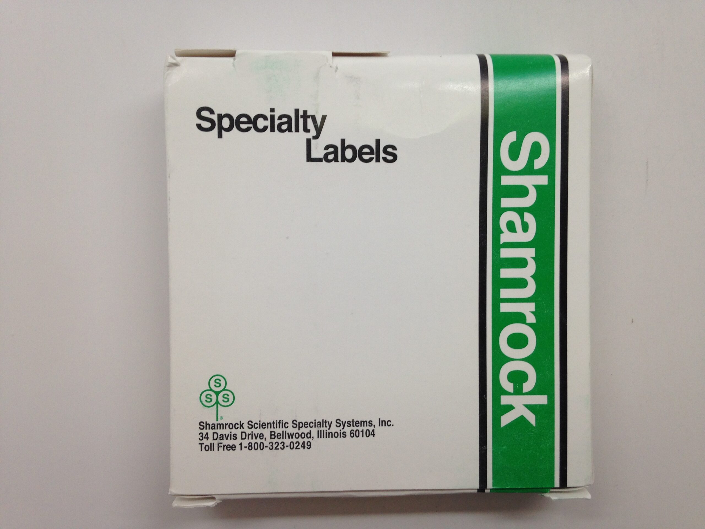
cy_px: 264
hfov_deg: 55.4
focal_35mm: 33
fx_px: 672
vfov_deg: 42.9
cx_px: 352
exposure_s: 1/60
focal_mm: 4.12
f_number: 2.4
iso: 64
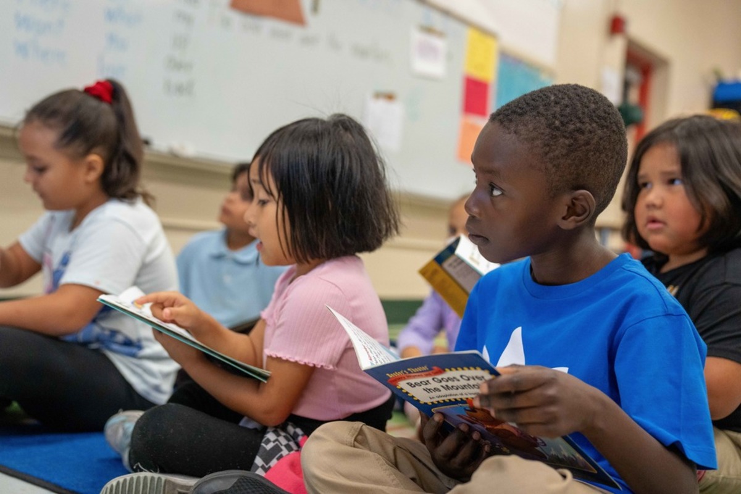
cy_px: 247
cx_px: 370
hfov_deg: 45.4
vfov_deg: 31.2
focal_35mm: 43
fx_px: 885
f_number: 2.8
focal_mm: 43
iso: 2500
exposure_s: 1/250
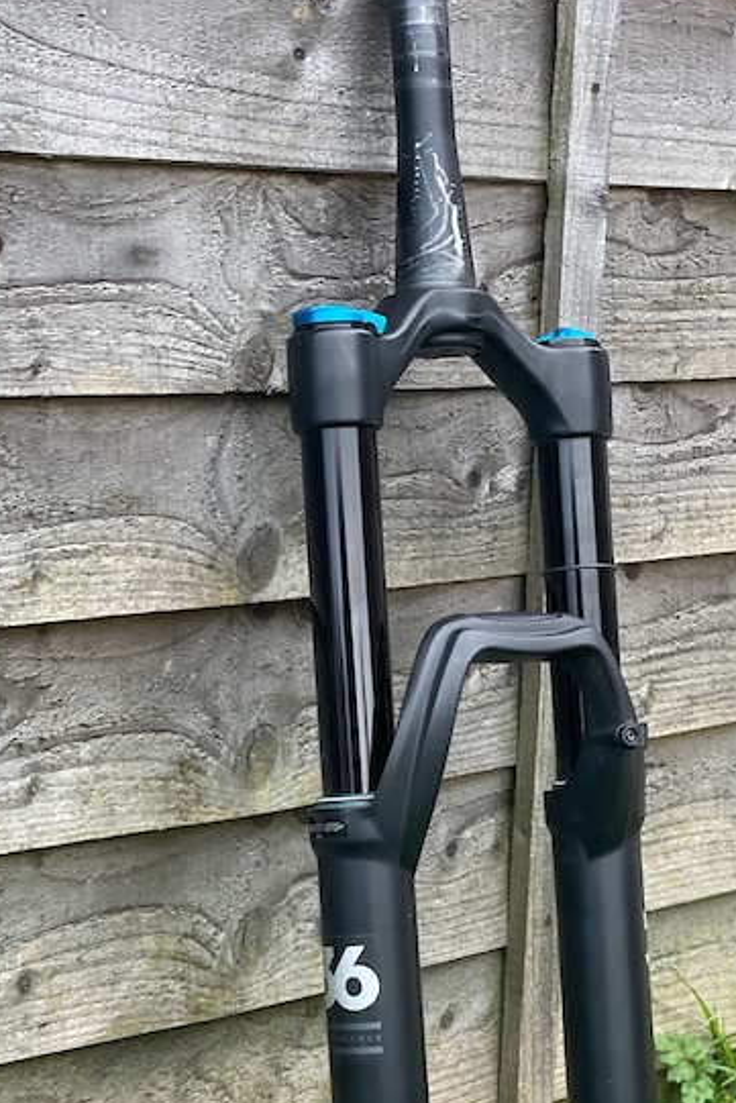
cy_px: 740
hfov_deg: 17.0
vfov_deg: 25.2
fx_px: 2452
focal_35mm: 80
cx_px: 522
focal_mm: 6
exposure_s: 1/122
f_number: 2
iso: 125
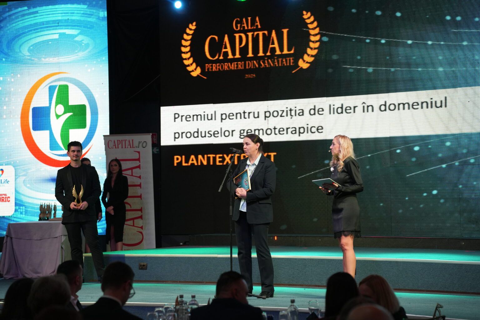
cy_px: 160
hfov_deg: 22.6
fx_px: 1200
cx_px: 240
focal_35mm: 90
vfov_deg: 15.2
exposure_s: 1/160
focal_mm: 90
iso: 2000
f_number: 3.5
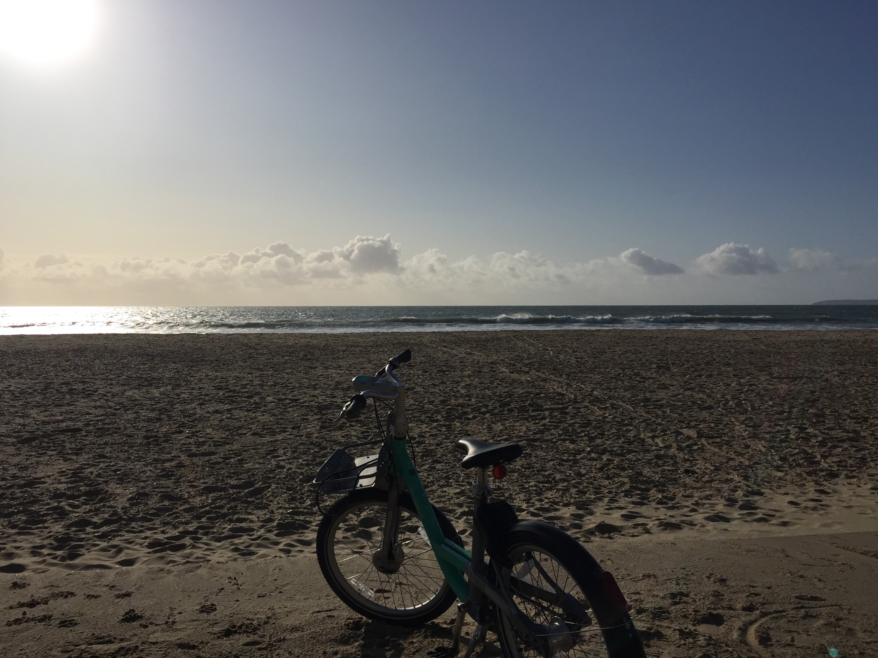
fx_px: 735
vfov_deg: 48.2
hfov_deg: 61.7
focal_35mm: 29
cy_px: 329
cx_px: 439
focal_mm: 4.15
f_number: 2.2
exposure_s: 1/13333
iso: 32
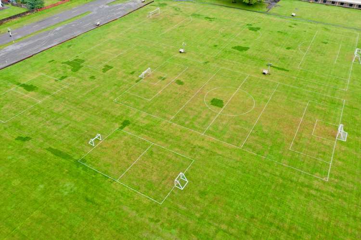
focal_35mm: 28
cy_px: 120
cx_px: 180
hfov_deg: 65.5
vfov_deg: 46.4
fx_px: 281
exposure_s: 1/160
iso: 100
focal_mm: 10.26
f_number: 4.5
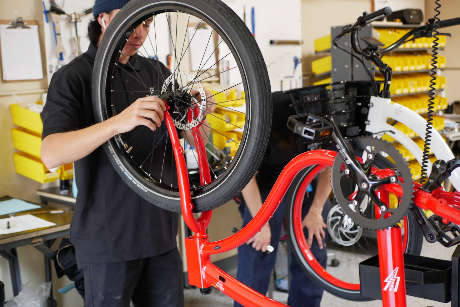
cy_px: 148
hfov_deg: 37.5
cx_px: 229
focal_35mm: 53
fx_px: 677
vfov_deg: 25.5
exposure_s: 1/80
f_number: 2.2
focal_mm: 25
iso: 200
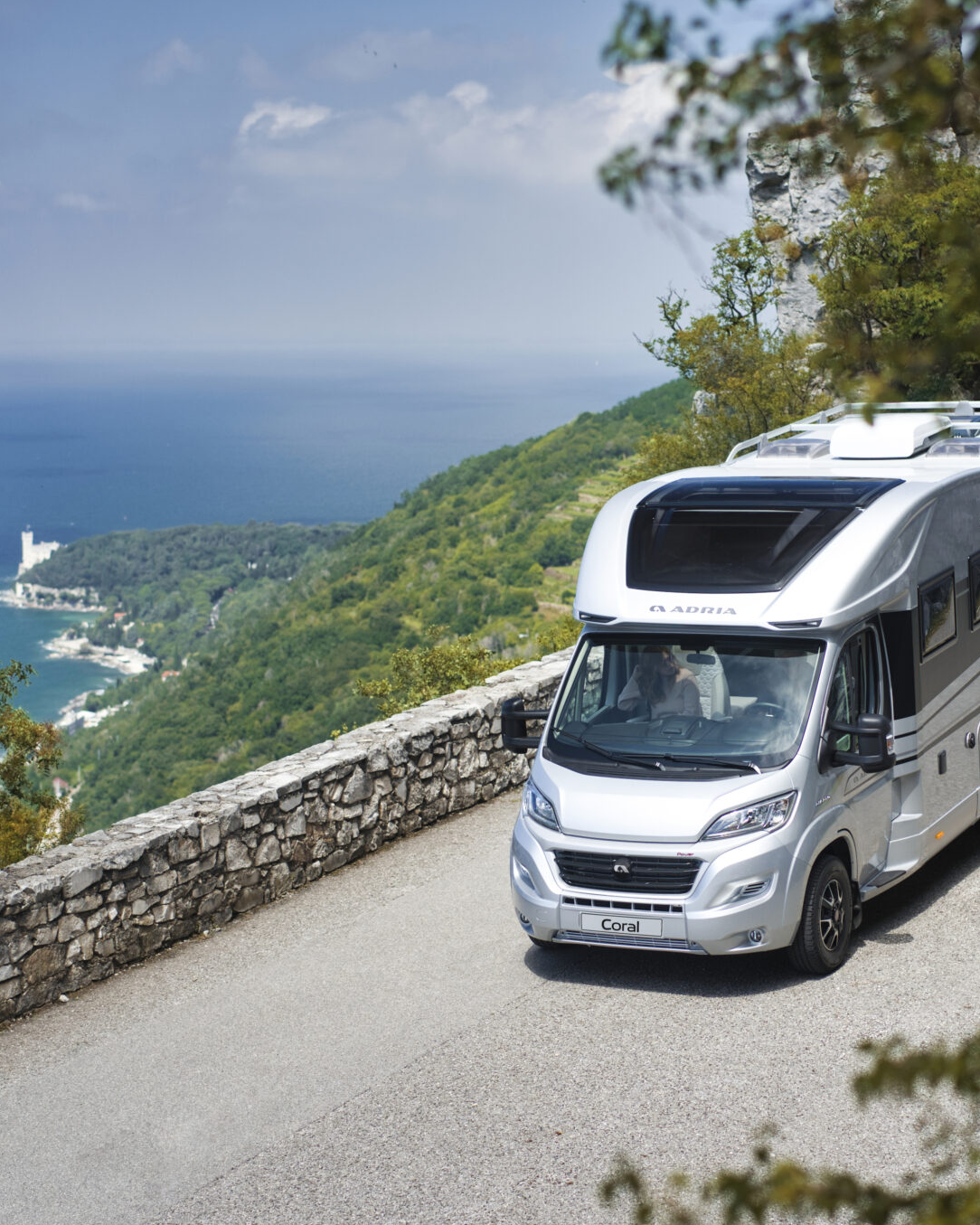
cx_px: 551
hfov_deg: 19.7
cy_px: 615
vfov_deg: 24.4
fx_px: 2828
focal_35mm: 78
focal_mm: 55
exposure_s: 1/1000
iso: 100
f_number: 2.8
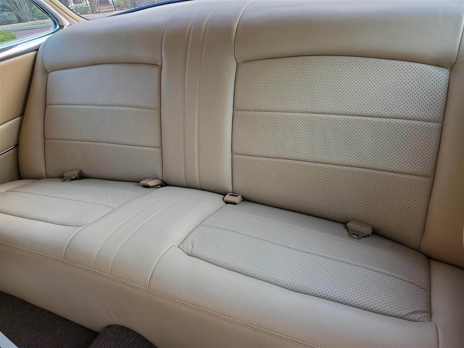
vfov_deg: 53.1
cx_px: 232
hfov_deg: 67.3
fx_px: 349
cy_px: 174
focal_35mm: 26
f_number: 2.4
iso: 125
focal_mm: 4.3
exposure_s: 1/100
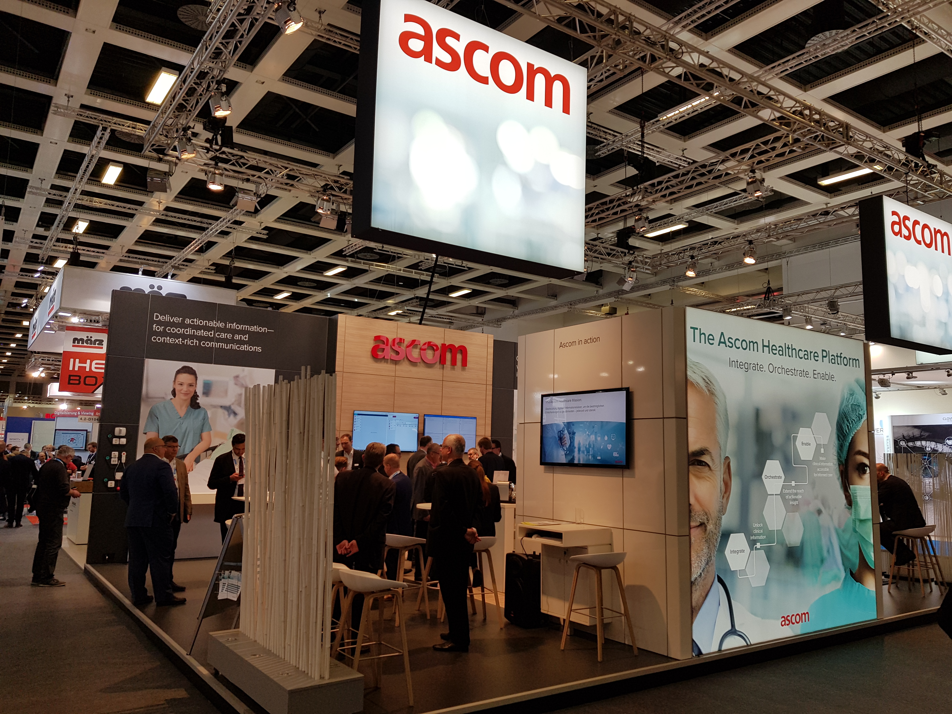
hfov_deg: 67.3
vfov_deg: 53.1
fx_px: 715
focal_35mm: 26
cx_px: 476
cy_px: 357
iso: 40
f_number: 1.7
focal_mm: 4.2
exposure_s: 1/181
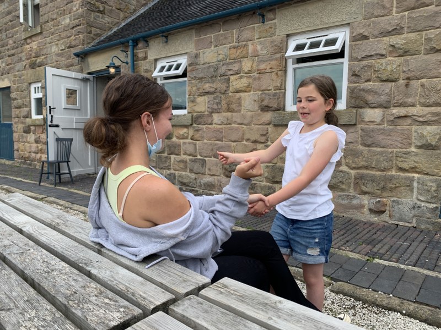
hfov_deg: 67.3
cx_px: 220
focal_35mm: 26
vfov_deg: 53.1
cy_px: 165
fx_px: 331
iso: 25
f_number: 1.8
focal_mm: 4.25
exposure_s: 1/991
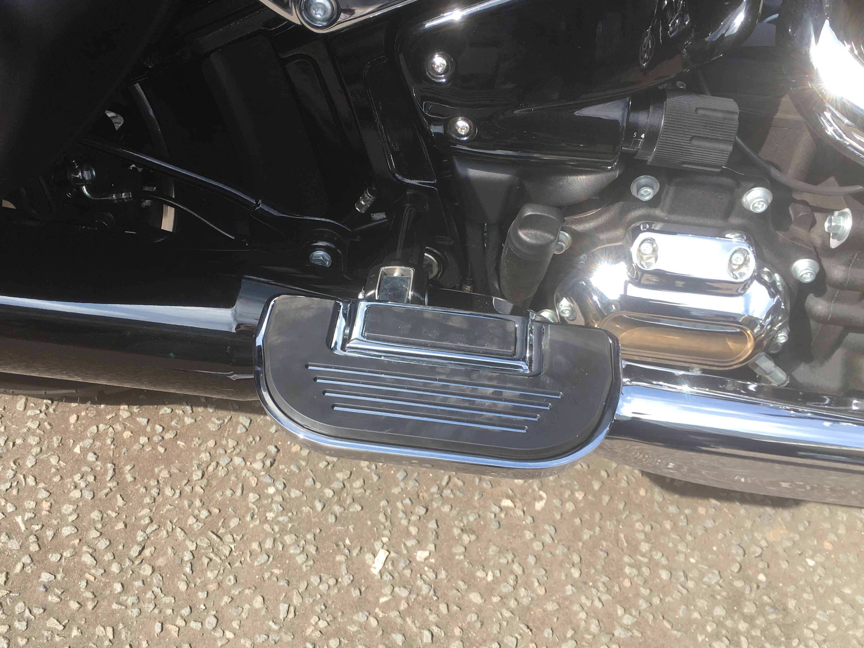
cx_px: 396
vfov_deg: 40.7
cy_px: 329
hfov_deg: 52.6
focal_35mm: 35
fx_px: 874
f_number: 2.2
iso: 25
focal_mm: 4.15
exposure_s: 1/363
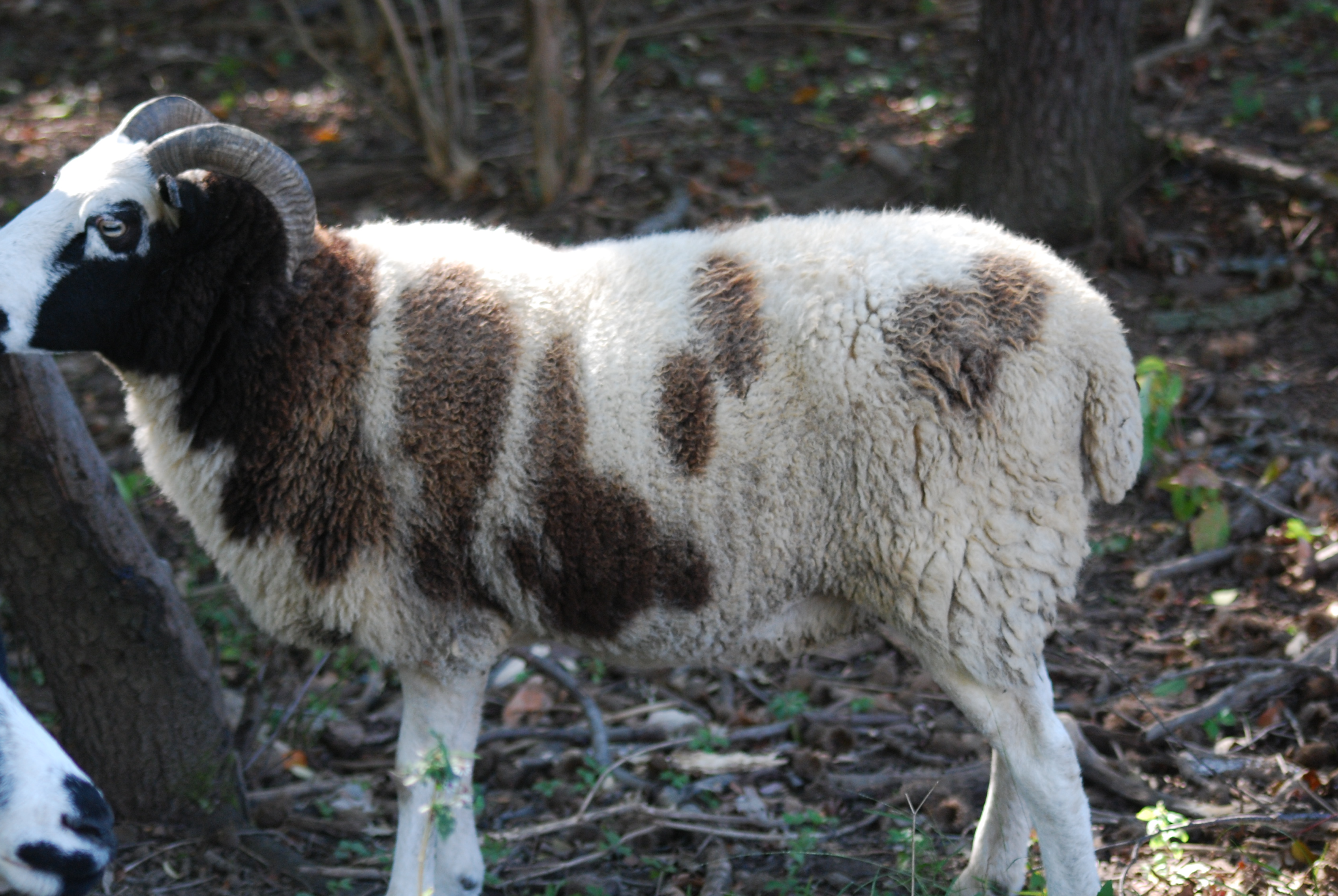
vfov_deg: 11.5
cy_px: 443
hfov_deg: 17.0
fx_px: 4465
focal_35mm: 120
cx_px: 628
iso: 400
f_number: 4
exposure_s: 1/125
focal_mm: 70
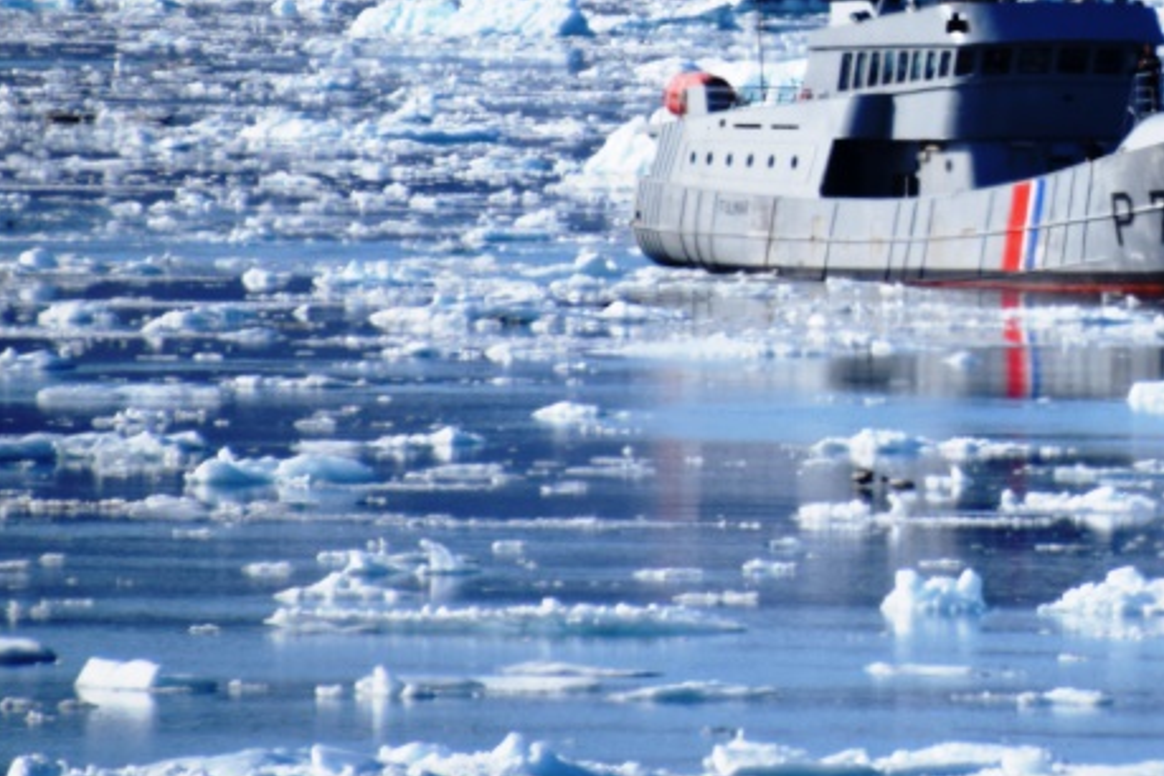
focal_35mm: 1005
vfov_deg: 1.4
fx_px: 32492
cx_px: 1174
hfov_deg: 2.1
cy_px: -34
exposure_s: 1/2000
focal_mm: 300
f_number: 6.3
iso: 280
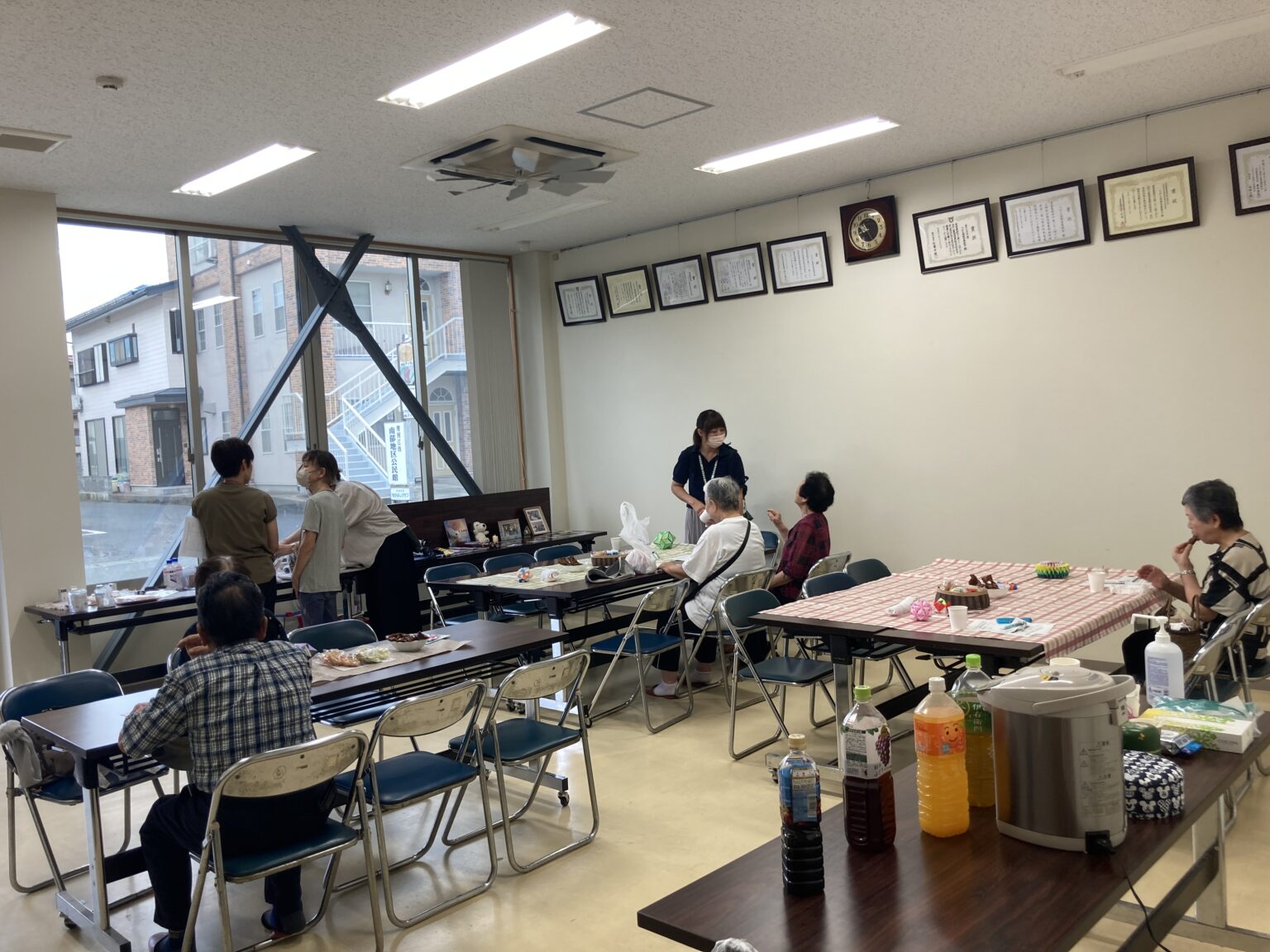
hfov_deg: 63.4
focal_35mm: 28
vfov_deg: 49.7
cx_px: 635
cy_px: 476
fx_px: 1027
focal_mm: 3.99
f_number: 1.8
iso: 40
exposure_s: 1/100
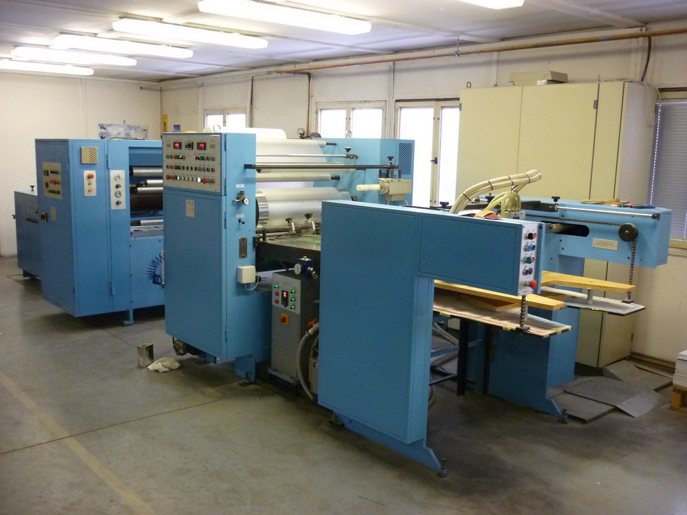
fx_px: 655
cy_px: 258
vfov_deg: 42.9
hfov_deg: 55.4
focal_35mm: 33
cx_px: 344
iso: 400
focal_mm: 5.5
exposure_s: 1/20
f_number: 2.8
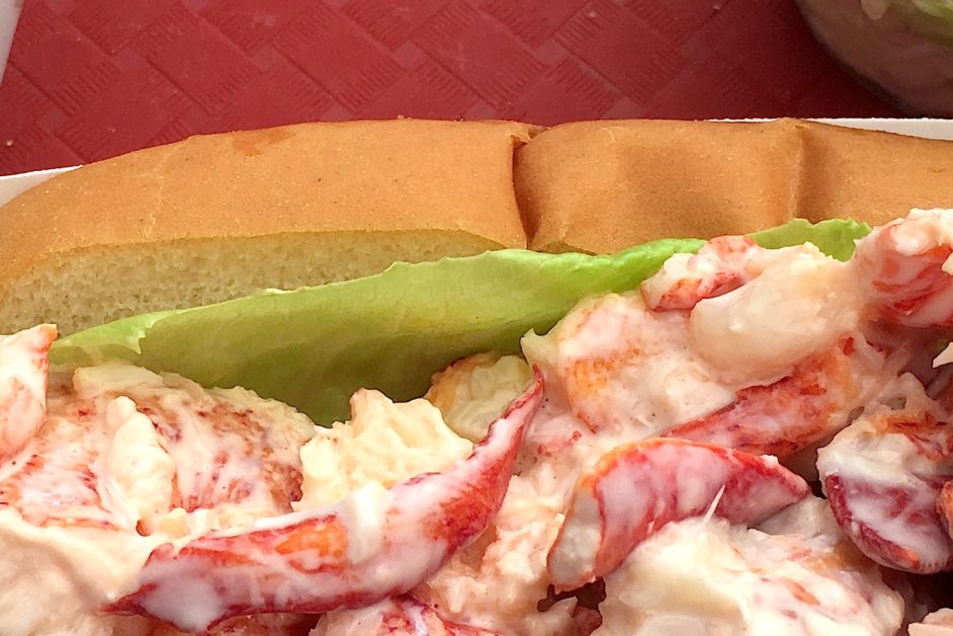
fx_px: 2171
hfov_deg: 24.6
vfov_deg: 16.6
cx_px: 309
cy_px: 260
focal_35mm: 82
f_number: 2.2
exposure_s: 1/247
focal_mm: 4.15
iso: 25
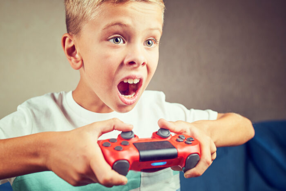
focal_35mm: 35
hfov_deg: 54.4
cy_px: 96
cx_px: 143
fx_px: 278
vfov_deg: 37.9
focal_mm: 35
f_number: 4
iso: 160
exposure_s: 1/125
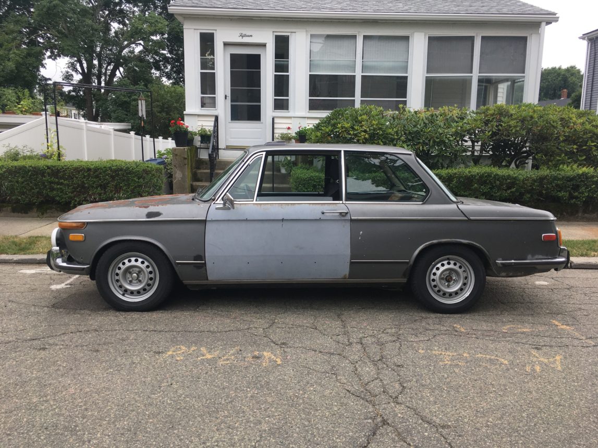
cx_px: 299
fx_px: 501
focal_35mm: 29
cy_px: 224
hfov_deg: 61.7
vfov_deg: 48.2
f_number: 2.2
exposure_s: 1/327
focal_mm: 4.15
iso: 25
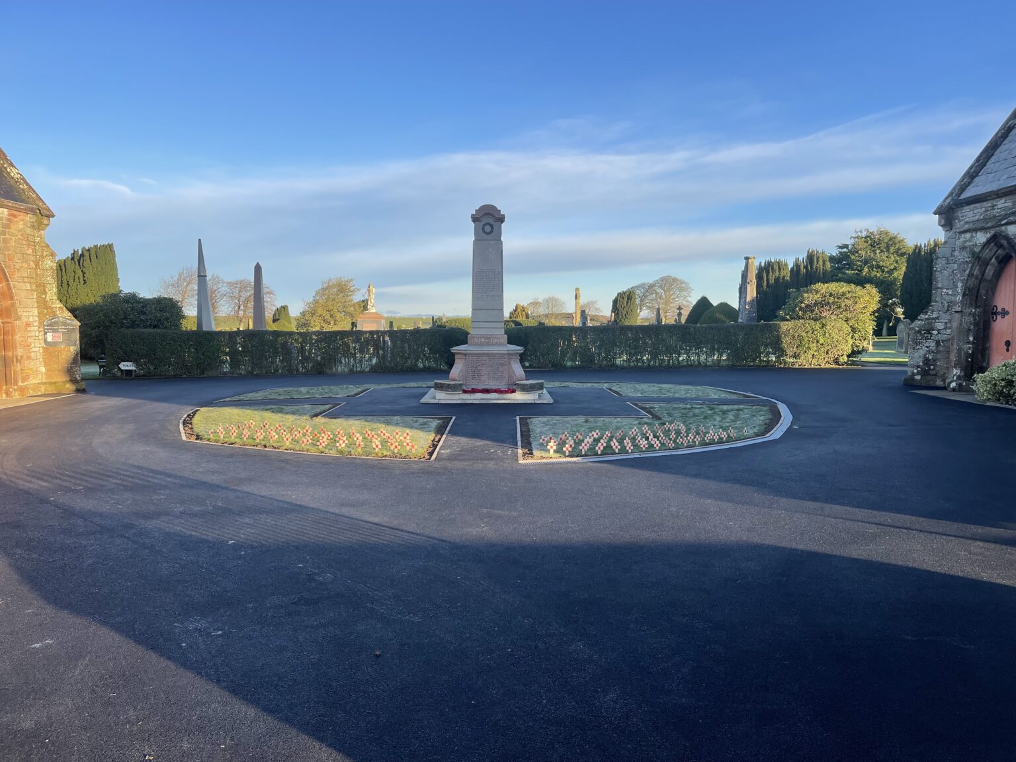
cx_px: 508
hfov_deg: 69.4
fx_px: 734
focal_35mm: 25
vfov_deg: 54.9
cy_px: 381
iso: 32
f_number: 1.6
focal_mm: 5.1
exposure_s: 1/1266
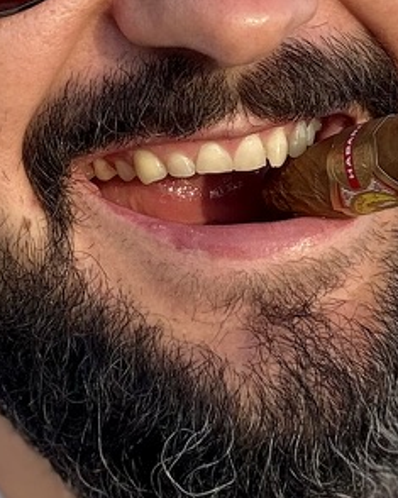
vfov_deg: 18.6
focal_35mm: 102
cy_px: 95
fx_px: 1503
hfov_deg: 15.1
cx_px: 169
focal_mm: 2.69
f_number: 1.9
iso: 25
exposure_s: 1/258
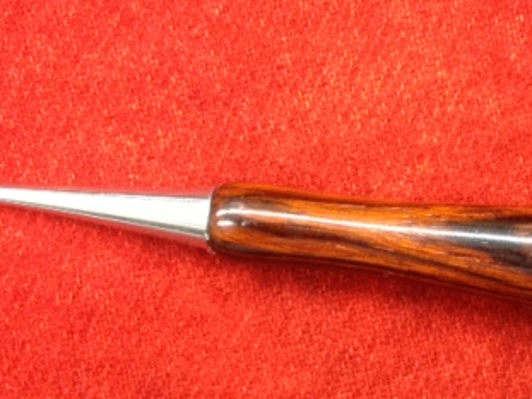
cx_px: 419
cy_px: 289
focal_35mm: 72
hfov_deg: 26.6
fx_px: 1106
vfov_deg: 20.3
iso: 100
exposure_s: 1/20
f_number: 2.4
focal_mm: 4.28
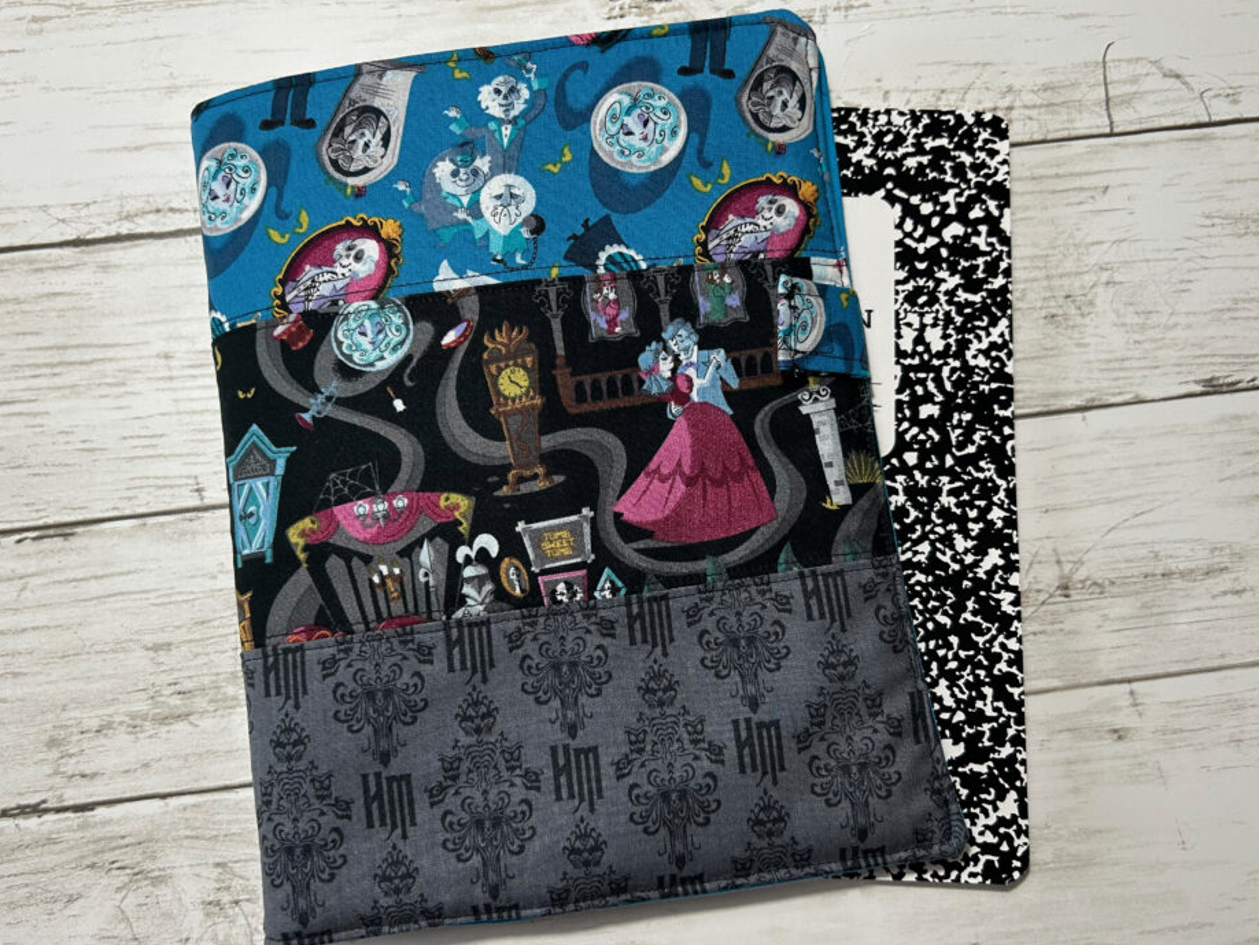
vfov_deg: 48.2
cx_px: 583
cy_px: 509
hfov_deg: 61.6
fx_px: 1055
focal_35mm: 29
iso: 80
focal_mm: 5.7
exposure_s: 1/120
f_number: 1.5
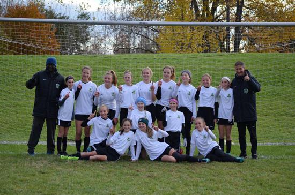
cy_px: 98
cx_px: 148
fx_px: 834
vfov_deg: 13.4
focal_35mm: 102
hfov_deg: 20.1
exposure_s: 1/1250
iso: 400
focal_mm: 68
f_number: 5
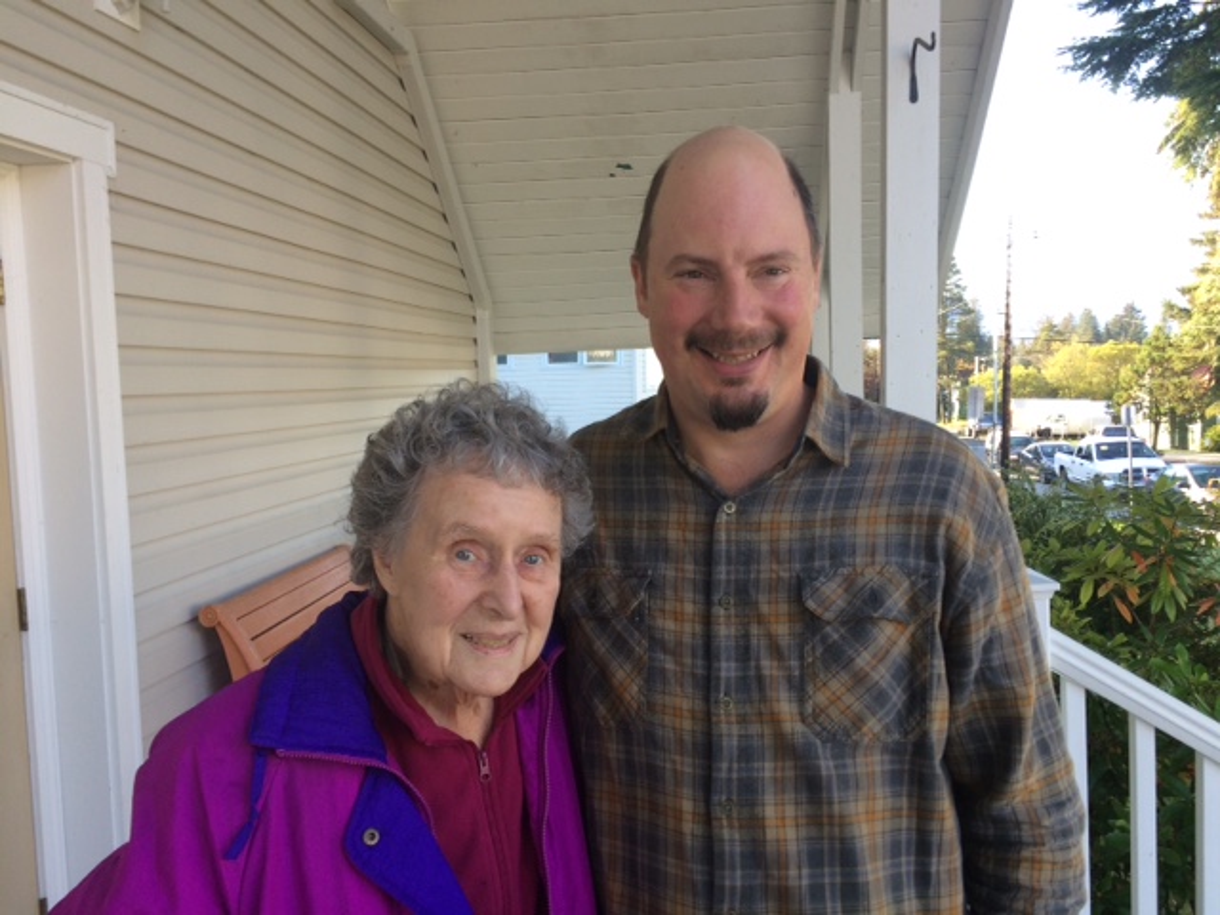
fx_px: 1022
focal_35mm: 29
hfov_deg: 61.7
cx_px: 610
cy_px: 458
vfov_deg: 48.2
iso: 32
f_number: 2.2
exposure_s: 1/120
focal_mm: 4.15
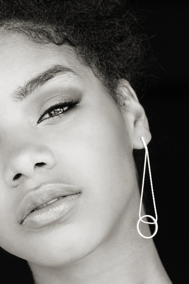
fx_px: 1821
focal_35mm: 231
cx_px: -12
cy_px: 257
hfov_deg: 5.9
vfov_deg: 8.9
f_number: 5.6
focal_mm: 105
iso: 400
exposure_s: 1/320
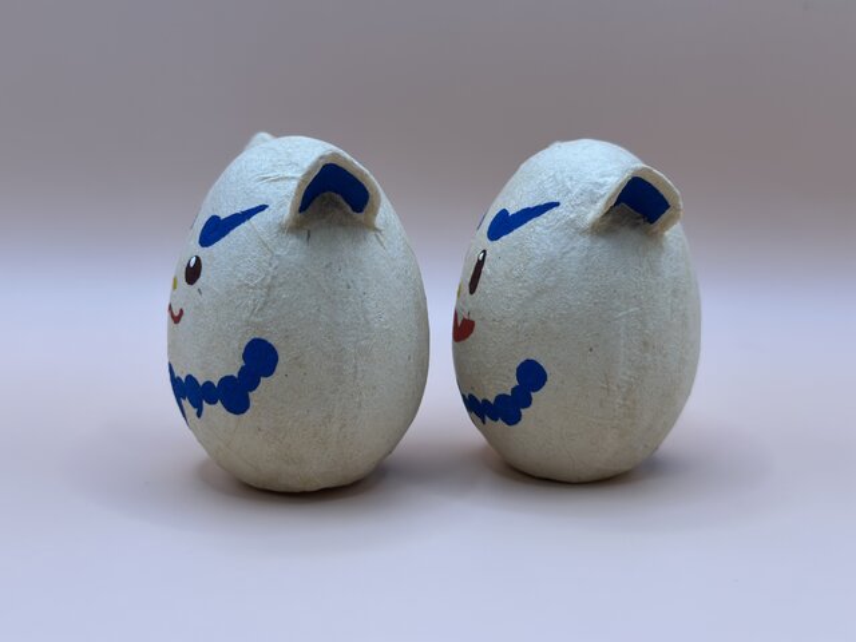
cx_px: 428
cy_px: 321
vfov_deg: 30.3
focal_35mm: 48
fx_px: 1187
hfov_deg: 39.7
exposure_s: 1/323
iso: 80
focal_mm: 6.86
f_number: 1.78
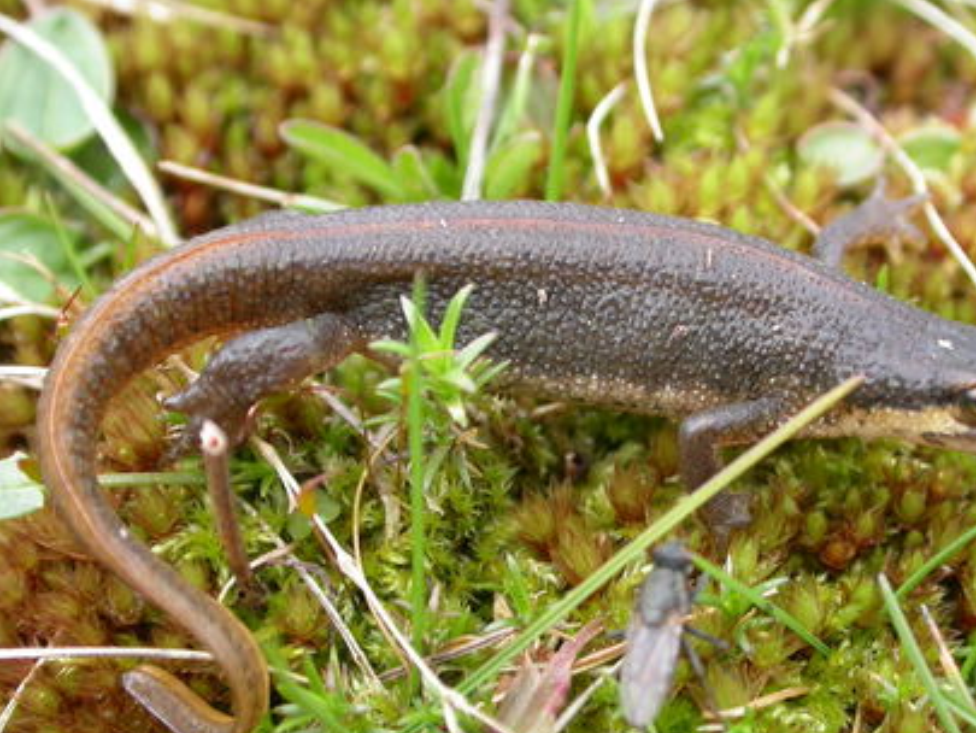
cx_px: 613
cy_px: 455
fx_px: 2313
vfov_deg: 18.0
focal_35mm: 82
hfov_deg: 23.8
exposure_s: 1/74.7
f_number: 3.2
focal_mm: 13.6
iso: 100
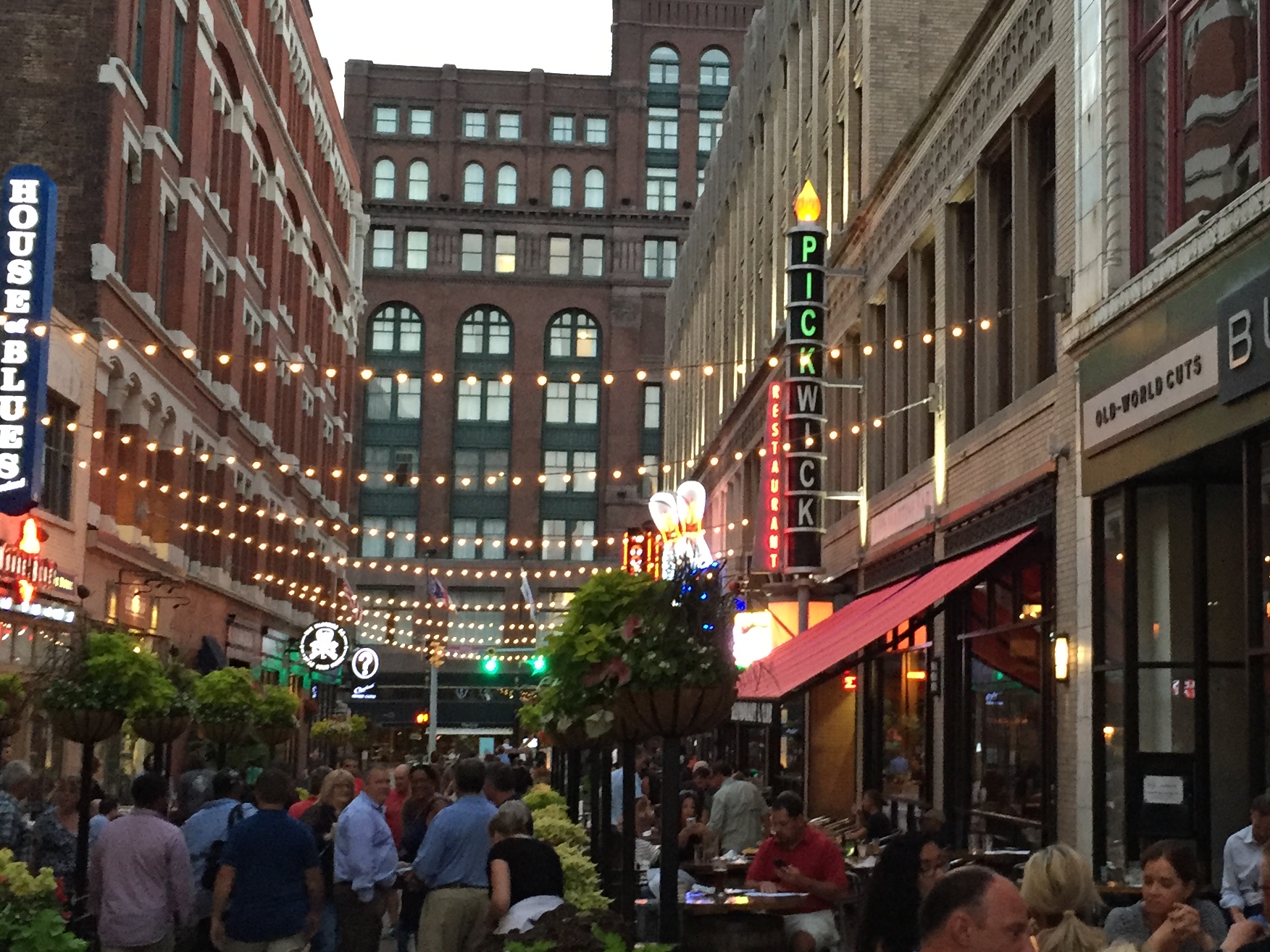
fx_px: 1981
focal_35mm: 54
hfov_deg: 35.1
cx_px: 866
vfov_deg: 27.0
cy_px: 464
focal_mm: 4.15
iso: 200
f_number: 2.2
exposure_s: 1/30
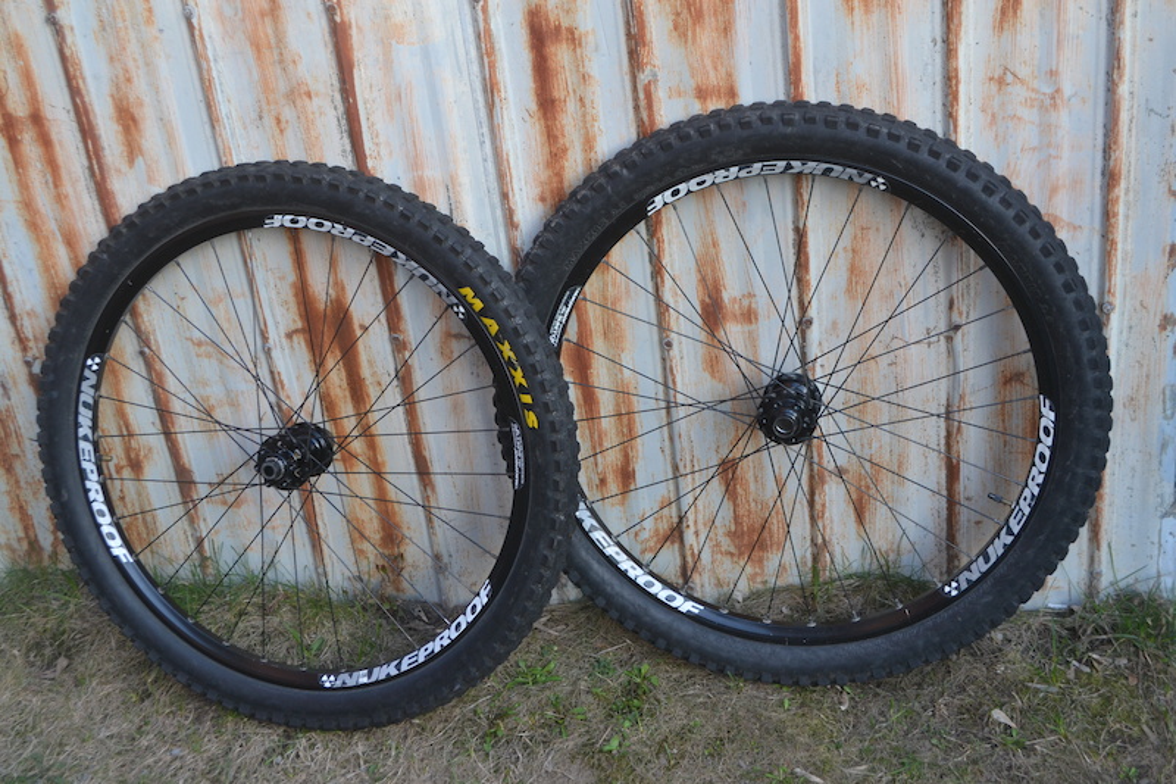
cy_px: 392
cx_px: 588
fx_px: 1470
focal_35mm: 45
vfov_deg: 29.9
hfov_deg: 43.6
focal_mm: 30
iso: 400
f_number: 5.6
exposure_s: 1/80
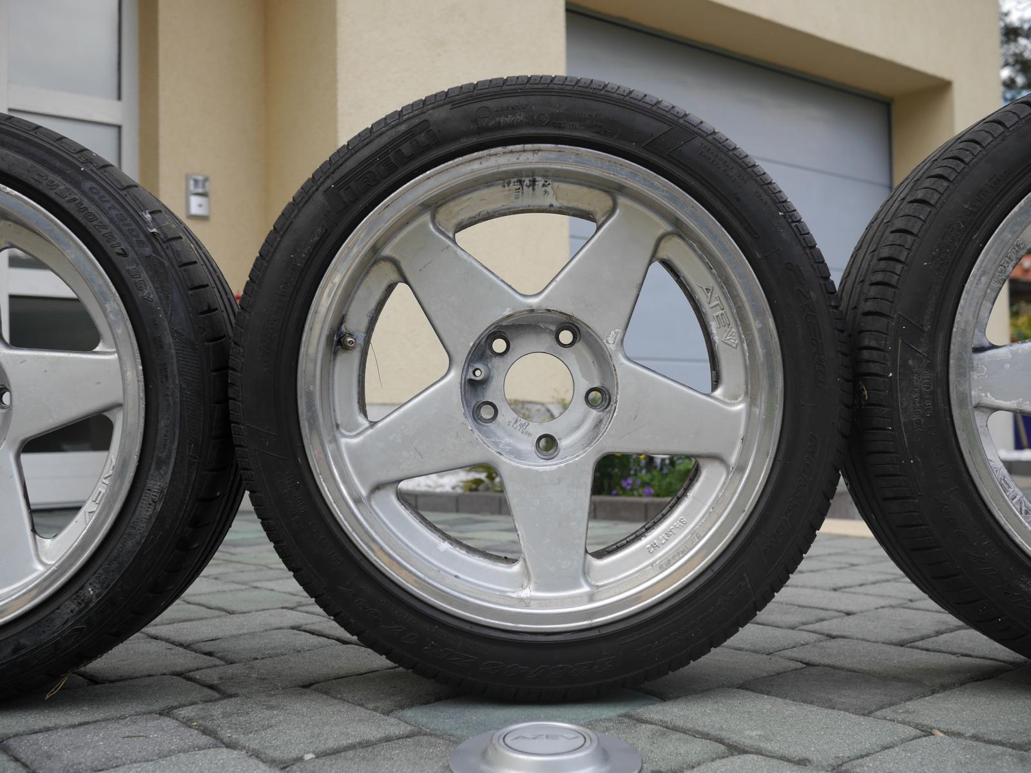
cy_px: 386
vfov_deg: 36.0
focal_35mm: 40
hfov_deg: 46.8
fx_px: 1191
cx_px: 516
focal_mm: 20
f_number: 3.2
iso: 160
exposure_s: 1/400
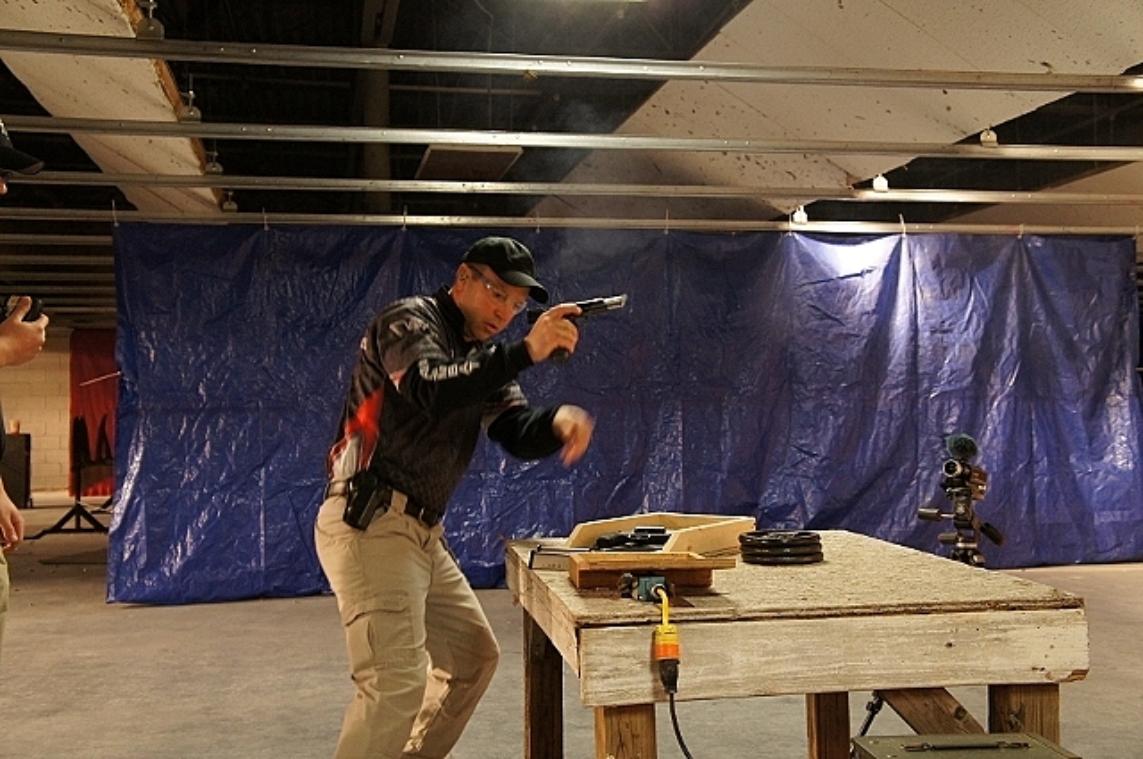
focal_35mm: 39
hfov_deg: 49.6
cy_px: 380
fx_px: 1237
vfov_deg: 34.1
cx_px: 572
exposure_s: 1/40
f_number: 4
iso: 1600
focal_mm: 26
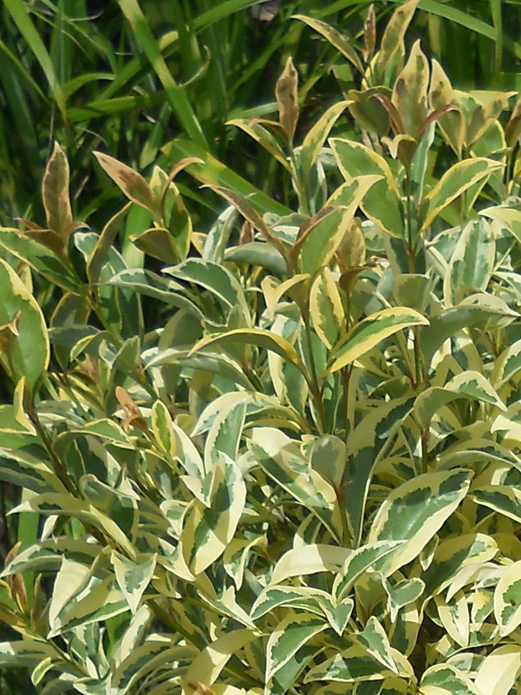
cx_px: 522
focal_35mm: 110
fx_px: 2209
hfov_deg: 13.3
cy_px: 870
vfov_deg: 17.0
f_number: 5.5
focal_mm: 6.72
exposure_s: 1/640
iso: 80
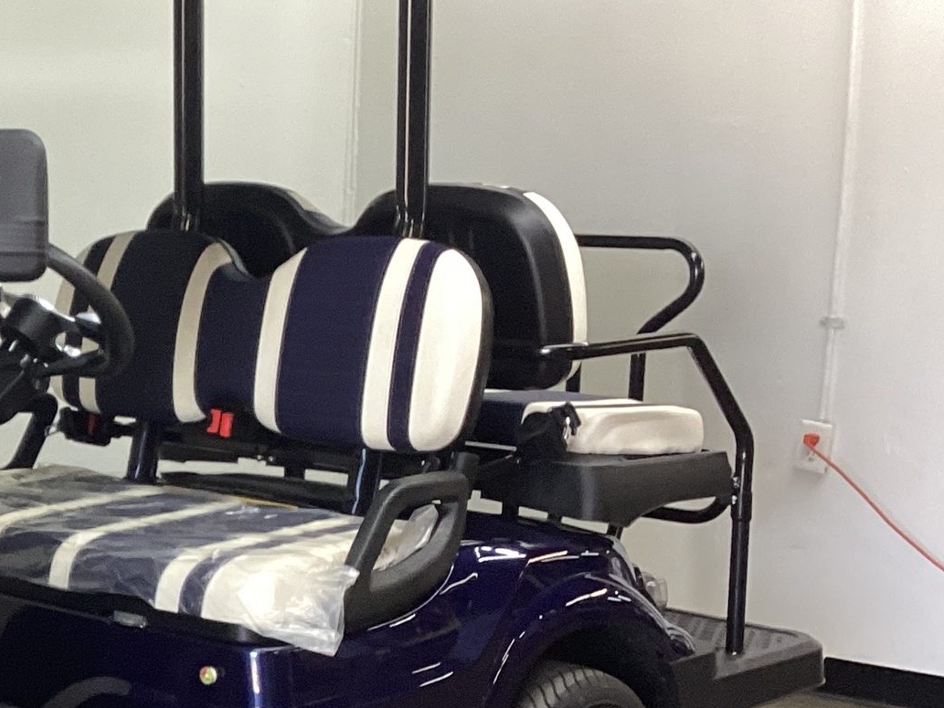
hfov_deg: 22.8
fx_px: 2182
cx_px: -137
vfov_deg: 18.4
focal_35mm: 80
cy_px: 476
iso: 125
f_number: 2.4
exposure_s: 1/60
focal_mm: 3.3
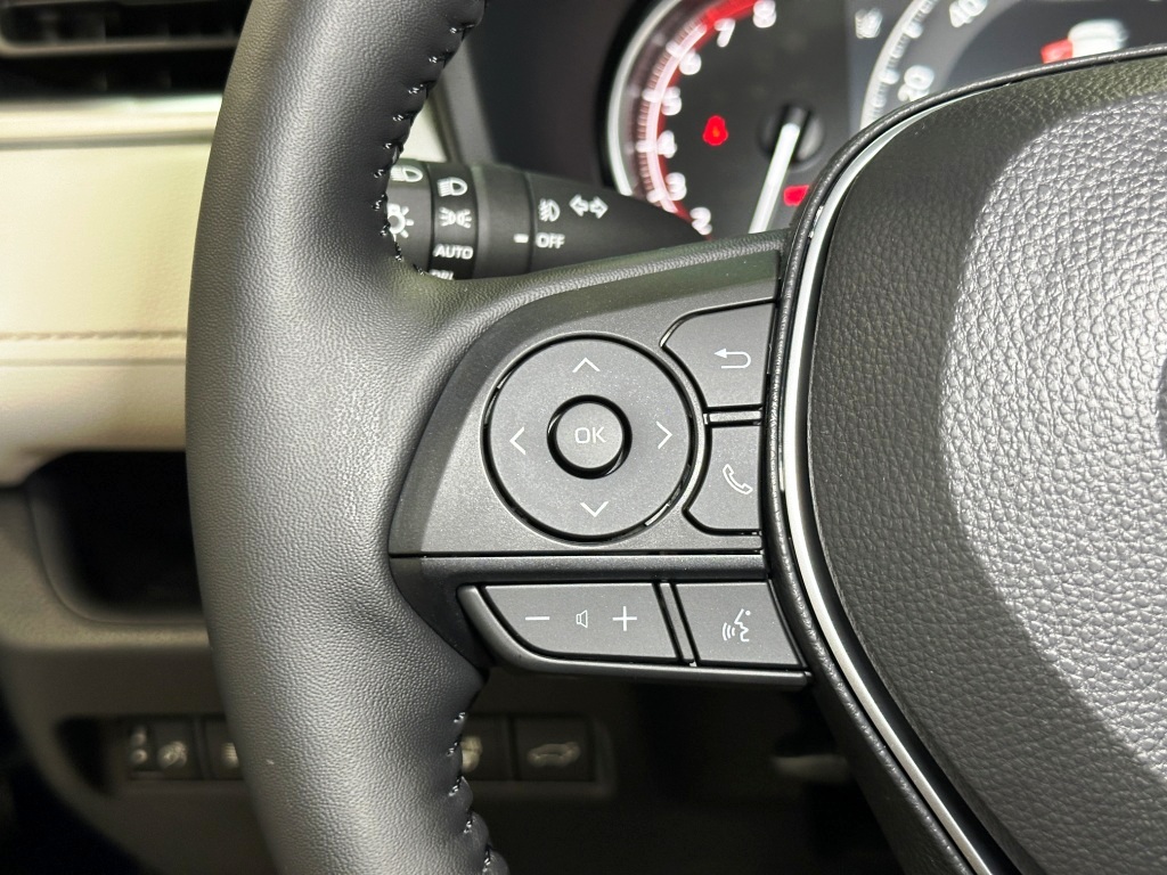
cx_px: 584
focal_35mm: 48
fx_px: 1618
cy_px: 438
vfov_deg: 30.3
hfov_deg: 39.7
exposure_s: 1/40
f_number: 1.78
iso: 320
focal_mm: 6.86
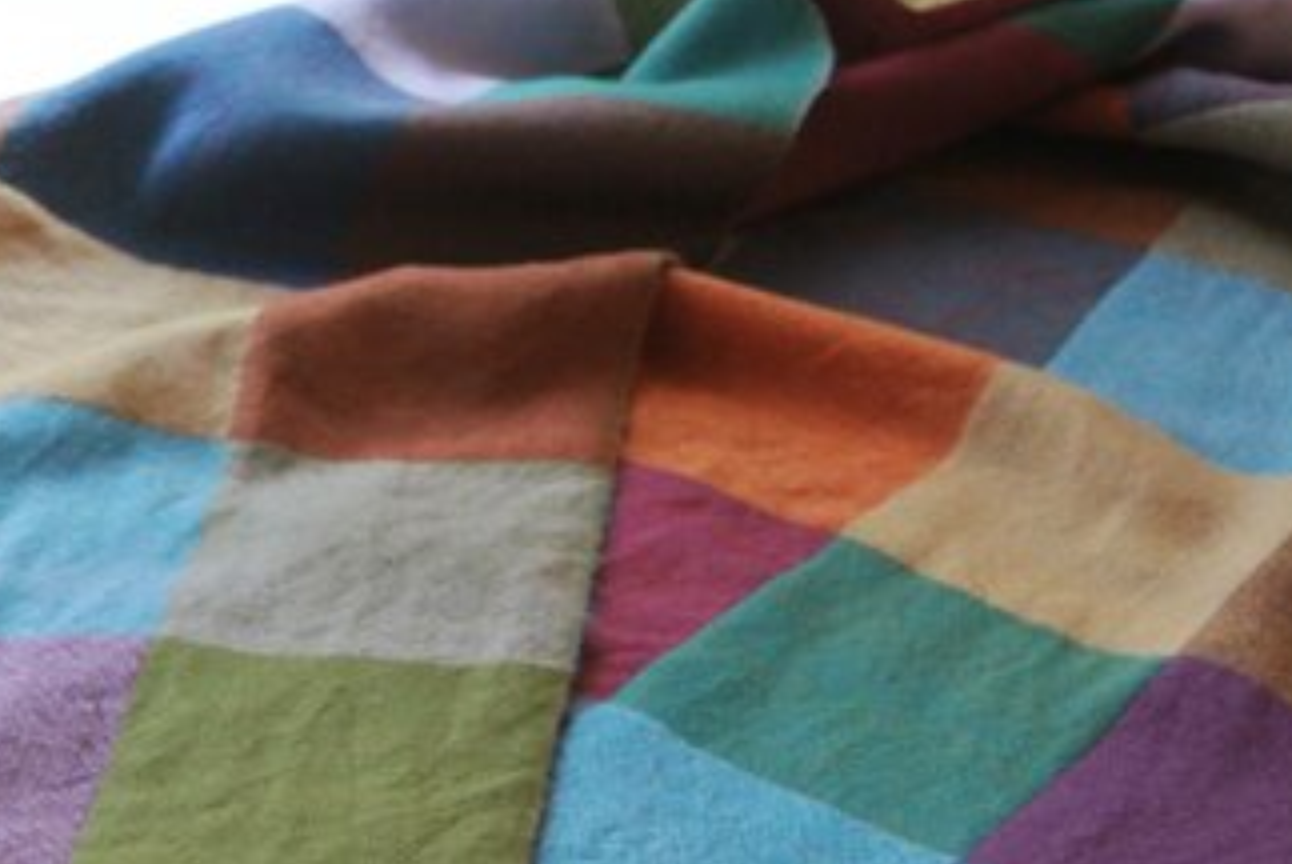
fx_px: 4490
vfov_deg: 10.9
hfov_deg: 16.3
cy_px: 828
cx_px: 456
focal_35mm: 125
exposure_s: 1/60
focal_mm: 23.6
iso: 560
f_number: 5
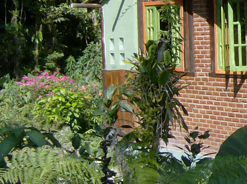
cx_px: 383
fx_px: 897
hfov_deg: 14.5
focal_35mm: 126
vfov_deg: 11.6
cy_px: 0
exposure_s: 1/385
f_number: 4.7
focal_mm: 6
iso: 100
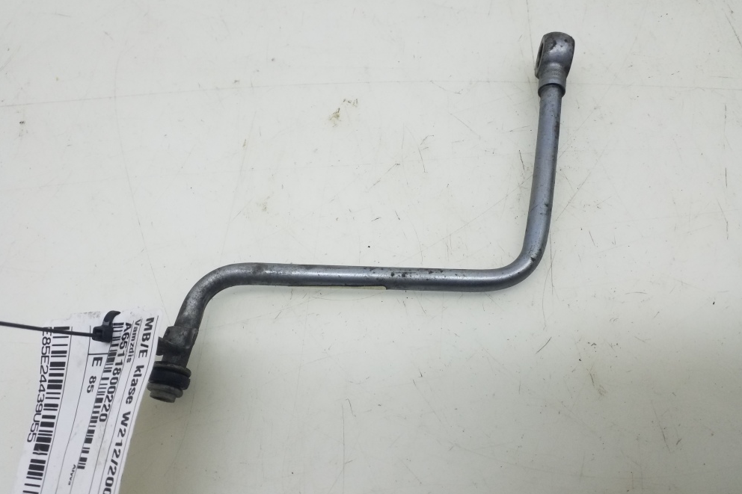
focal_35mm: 29
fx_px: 598
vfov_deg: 44.9
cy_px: 271
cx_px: 364
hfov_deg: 63.7
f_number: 1.9
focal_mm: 3.6
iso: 80
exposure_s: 1/50
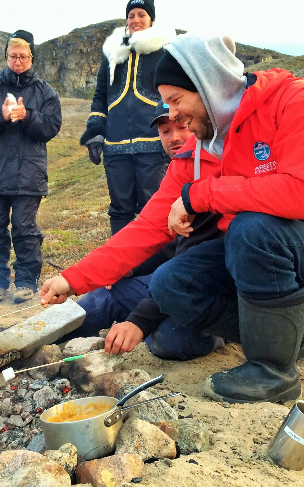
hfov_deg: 29.9
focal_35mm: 42
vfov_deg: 47.2
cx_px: 65
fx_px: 557
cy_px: 243
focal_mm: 4.15
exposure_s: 1/30
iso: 80
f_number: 2.2
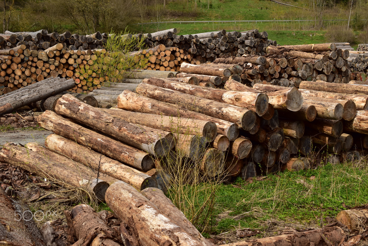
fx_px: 613
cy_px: 123
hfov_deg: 33.4
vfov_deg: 22.6
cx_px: 184
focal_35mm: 60
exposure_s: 1/1000
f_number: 6.3
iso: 200
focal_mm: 40
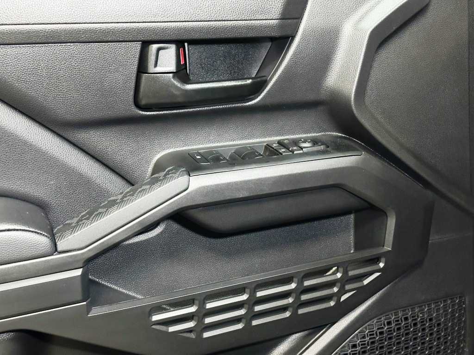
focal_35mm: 48
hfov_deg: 39.7
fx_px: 657
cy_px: 178
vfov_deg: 30.3
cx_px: 237
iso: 640
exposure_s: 1/24
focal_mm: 6.86
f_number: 1.78
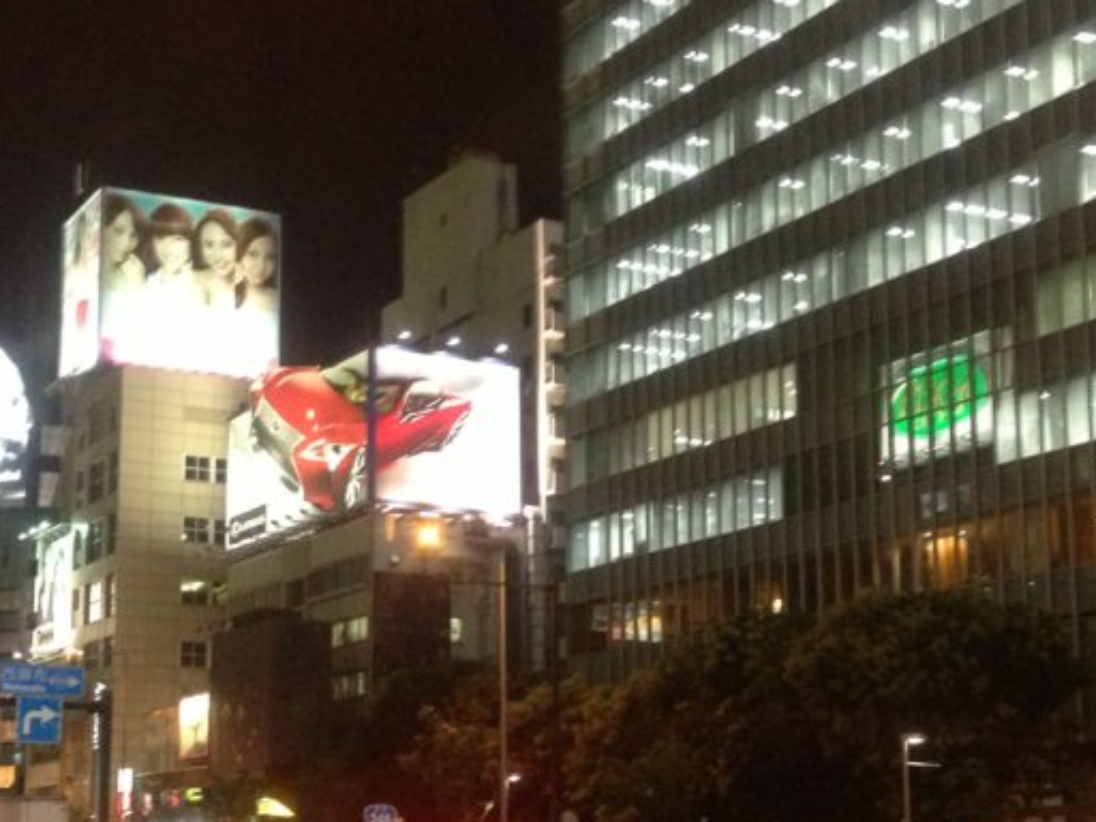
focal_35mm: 66
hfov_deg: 29.3
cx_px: 454
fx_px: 2090
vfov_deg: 22.2
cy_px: 531
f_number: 2.4
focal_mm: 4.13
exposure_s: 1/20
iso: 400
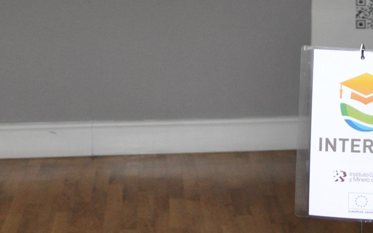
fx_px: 1017
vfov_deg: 12.5
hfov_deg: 20.5
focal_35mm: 100
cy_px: -97
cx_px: 308
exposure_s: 1/60
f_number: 3.5
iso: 800
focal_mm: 18
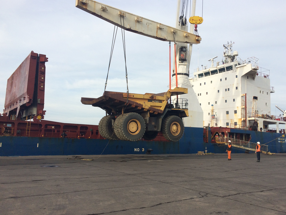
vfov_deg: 45.4
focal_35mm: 31
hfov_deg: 58.3
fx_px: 256
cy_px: 107
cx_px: 148
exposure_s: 1/1282
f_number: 2.2
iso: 32
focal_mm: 4.15
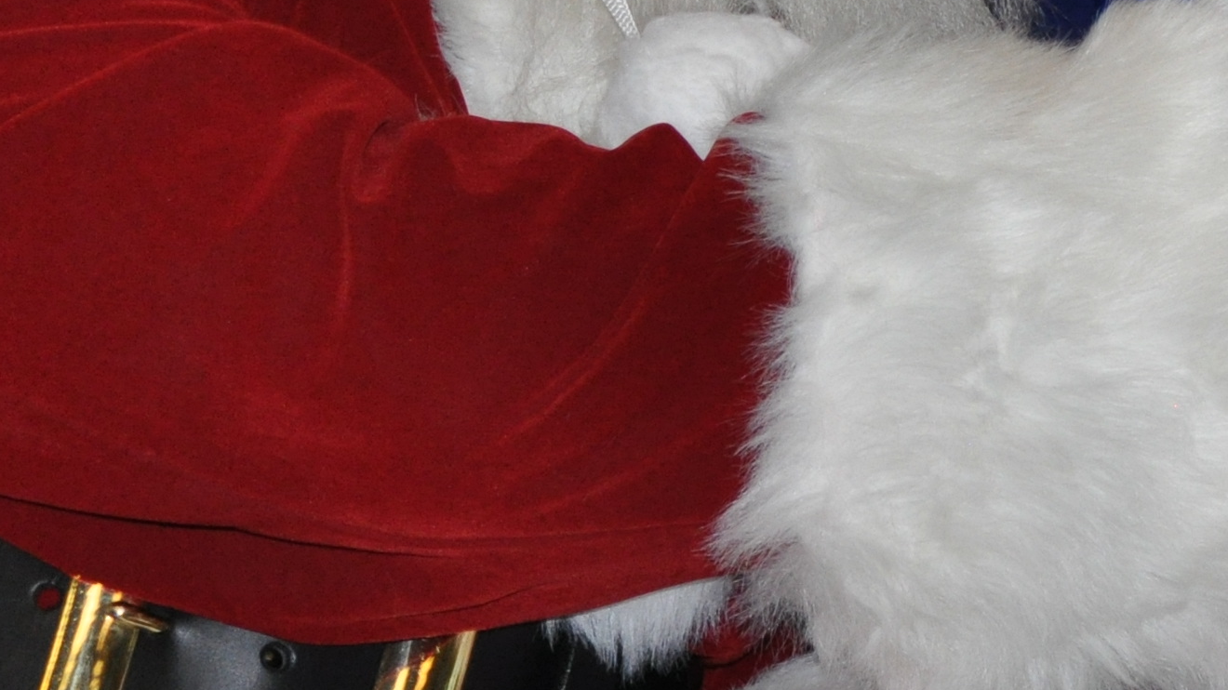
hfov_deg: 7.0
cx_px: 1183
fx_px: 9962
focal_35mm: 306
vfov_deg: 4.0
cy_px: 239
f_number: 4.8
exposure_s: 1/60
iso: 800
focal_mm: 60
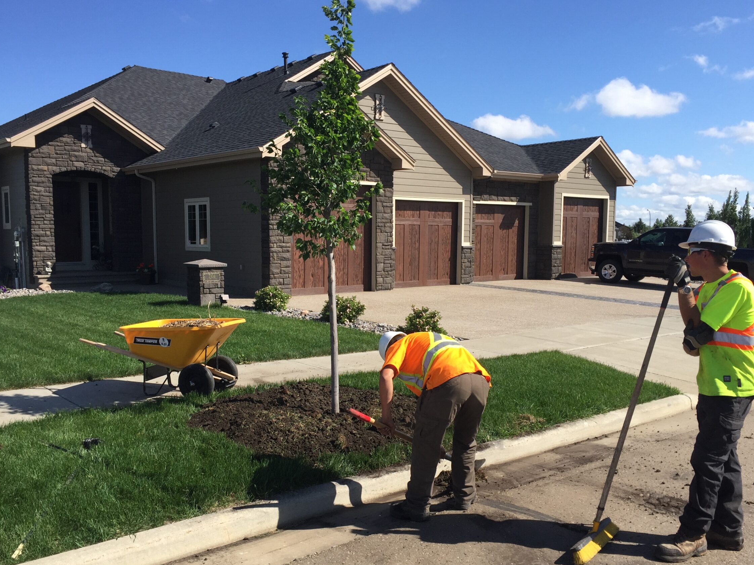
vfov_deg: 42.9
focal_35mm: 33
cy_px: 305
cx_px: 360
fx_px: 719
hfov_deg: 55.3
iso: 32
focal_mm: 4.15
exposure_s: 1/1464
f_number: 2.2
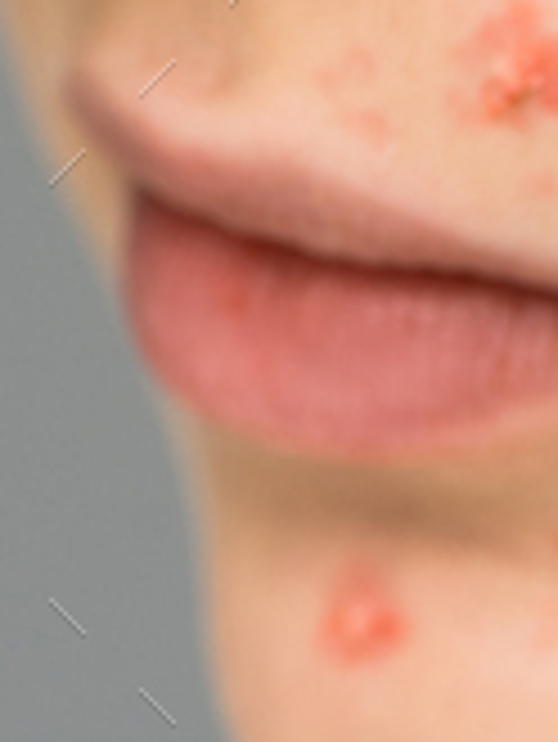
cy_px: -319
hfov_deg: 2.7
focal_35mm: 540
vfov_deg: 3.7
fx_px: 11591
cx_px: 1170
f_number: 5.6
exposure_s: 1/160
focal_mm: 105
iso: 125
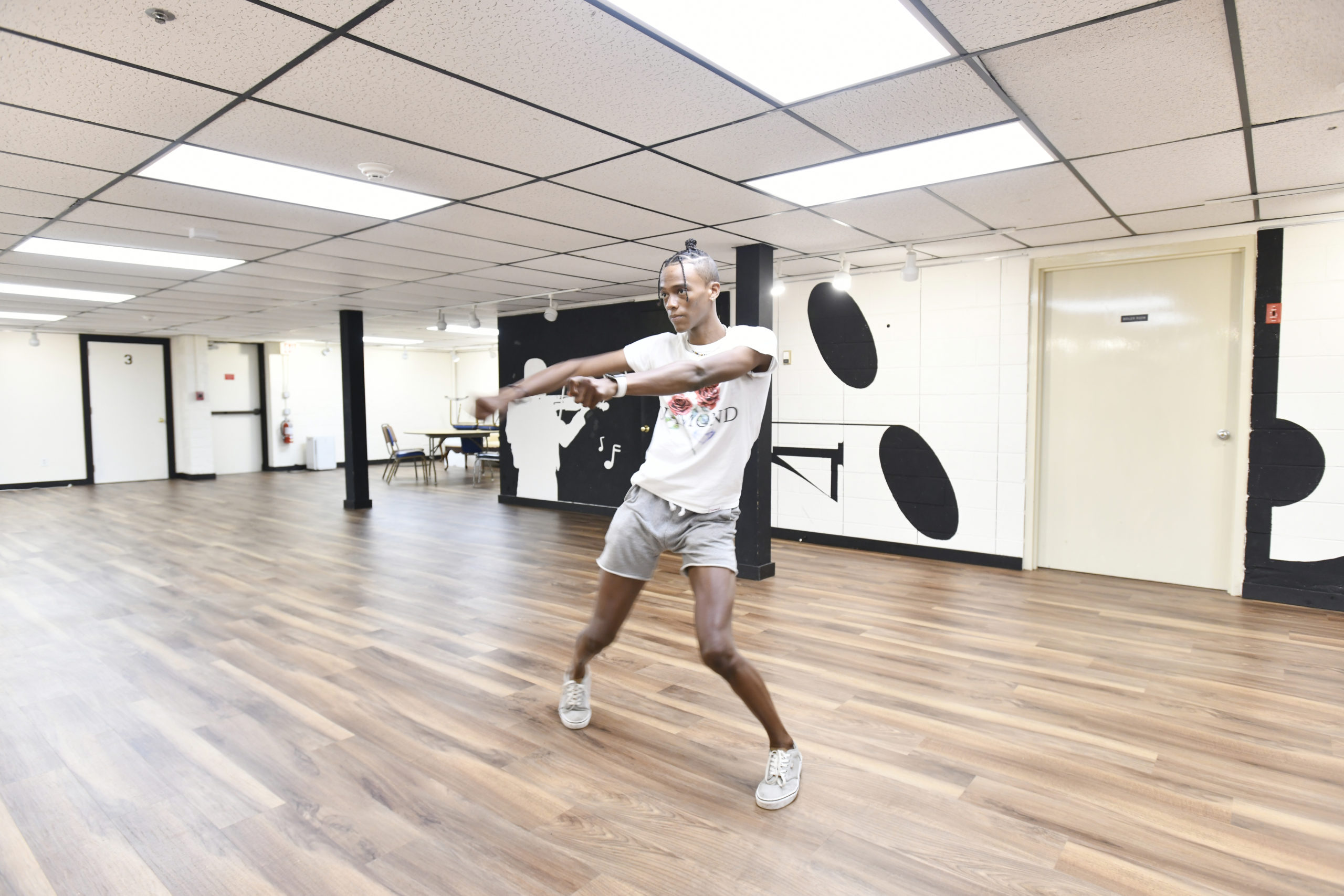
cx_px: 672
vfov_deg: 61.9
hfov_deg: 84.0
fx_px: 747
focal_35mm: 20
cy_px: 448
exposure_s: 1/80
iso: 1250
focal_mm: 20
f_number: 4.5
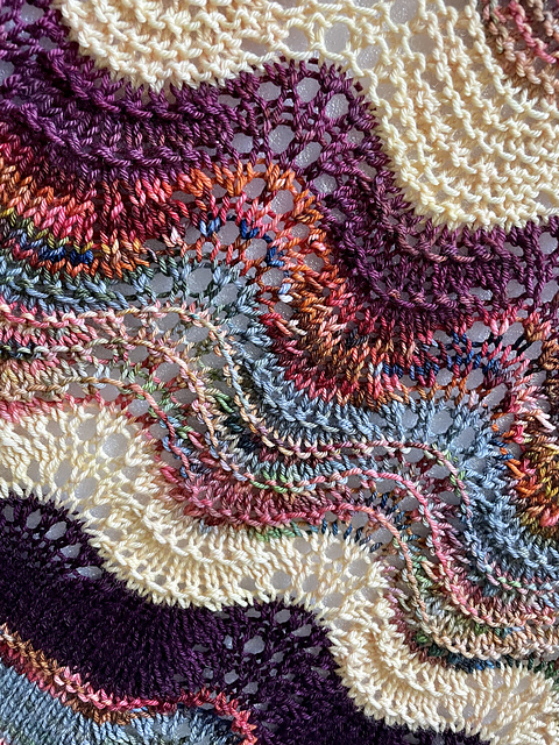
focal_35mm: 26
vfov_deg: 67.3
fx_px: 560
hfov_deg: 53.1
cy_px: 372
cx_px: 280
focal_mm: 4.2
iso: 320
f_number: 1.6
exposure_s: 1/60
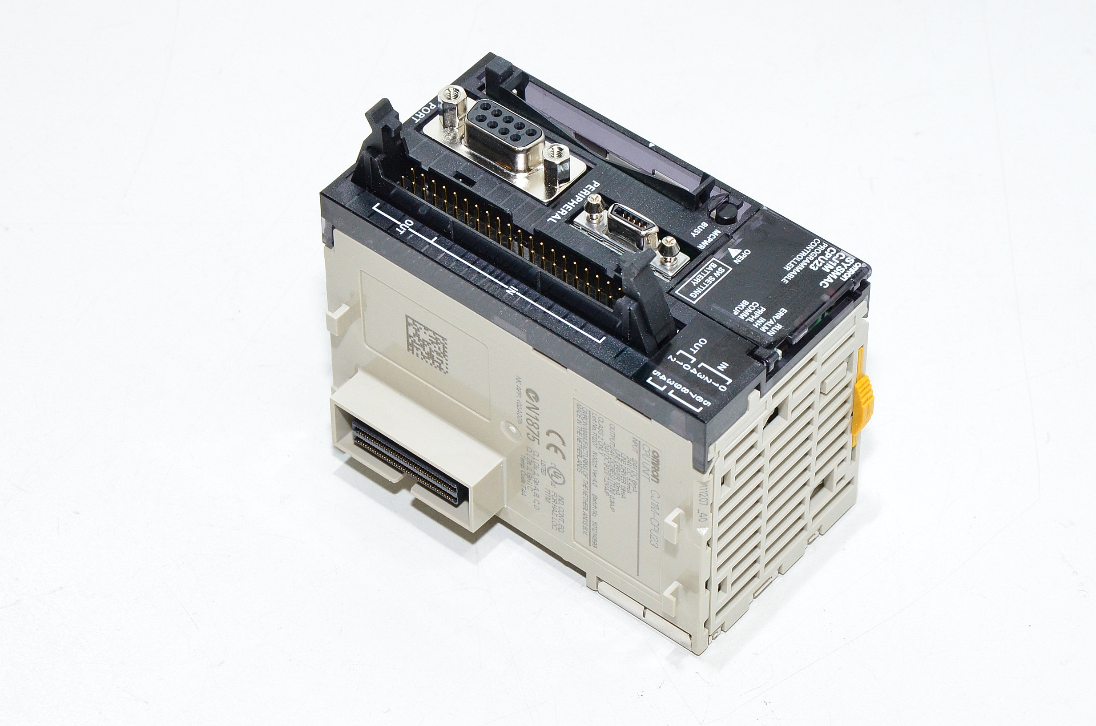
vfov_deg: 9.3
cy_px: 363
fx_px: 4466
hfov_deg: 14.0
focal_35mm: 147
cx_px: 548
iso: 1600
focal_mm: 98
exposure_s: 1/50
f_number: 16
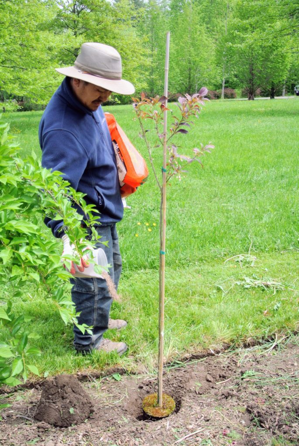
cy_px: 223
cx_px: 150
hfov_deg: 37.9
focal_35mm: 35
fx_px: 435
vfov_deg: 54.4
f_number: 4.5
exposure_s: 1/320
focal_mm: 13.1
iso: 100
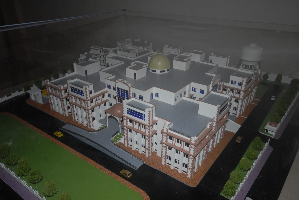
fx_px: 249
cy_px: 100
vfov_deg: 43.7
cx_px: 150
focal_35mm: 30
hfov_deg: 61.9
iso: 400
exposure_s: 1/60
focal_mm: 20
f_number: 5.6
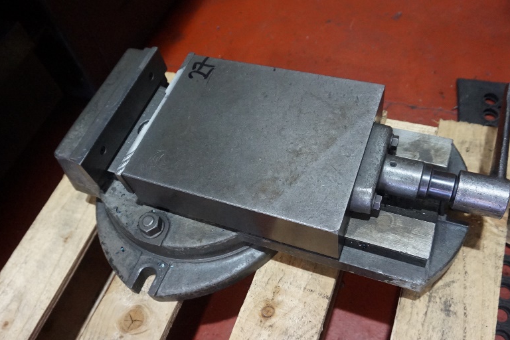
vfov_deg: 41.1
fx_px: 453
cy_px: 174
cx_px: 253
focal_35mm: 32
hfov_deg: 58.7
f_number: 3.5
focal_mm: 16
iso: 3200
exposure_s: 1/160
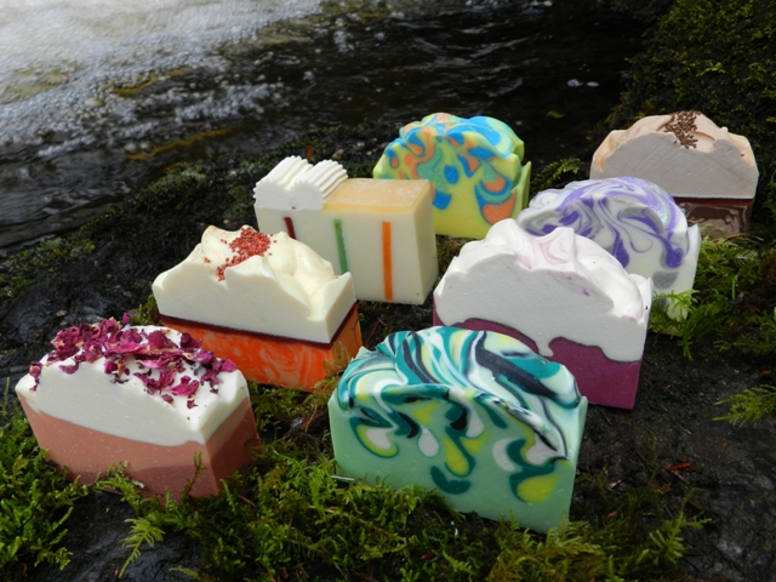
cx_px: 388
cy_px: 291
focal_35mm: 32
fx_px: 717
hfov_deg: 56.8
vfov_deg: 44.2
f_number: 3.7
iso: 160
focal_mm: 5.6
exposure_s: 1/80
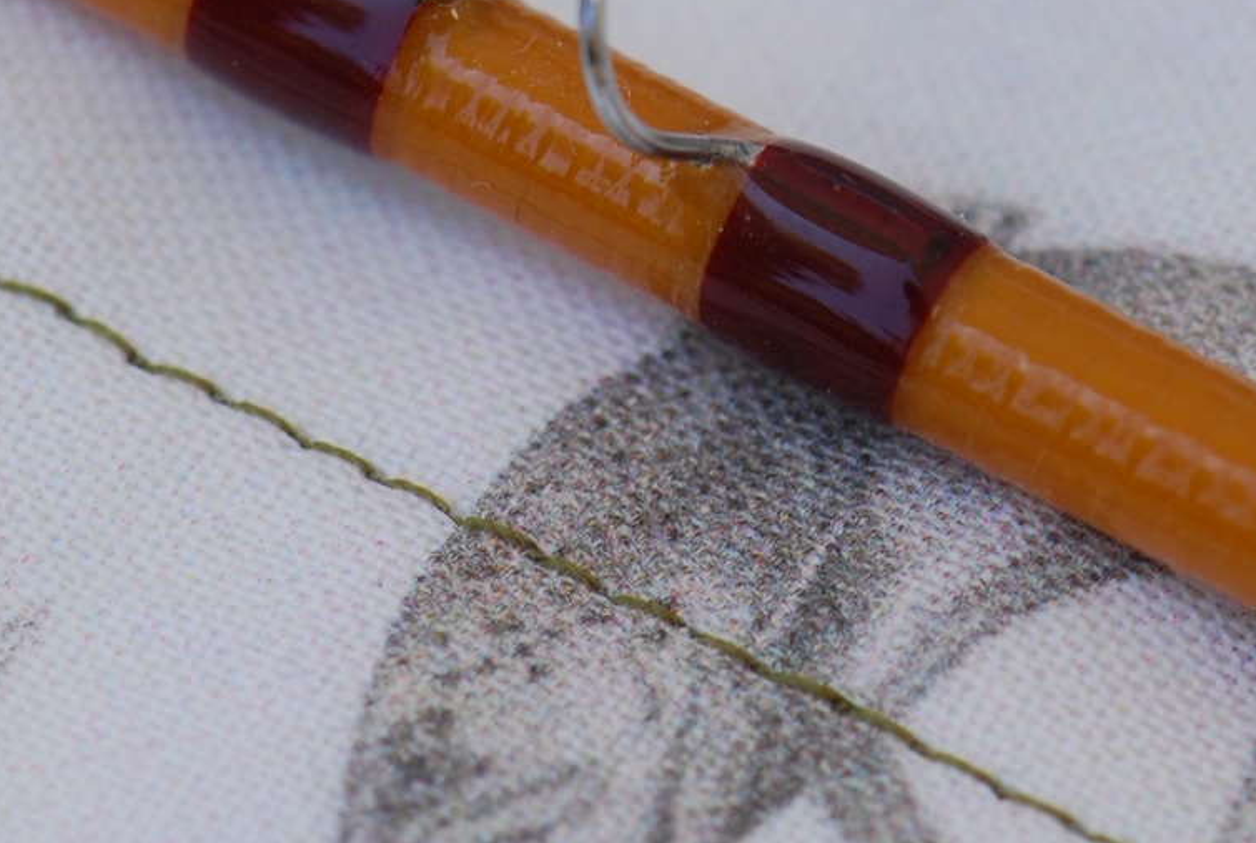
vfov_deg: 4.6
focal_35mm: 302
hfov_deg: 6.8
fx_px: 10558
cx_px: 584
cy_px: 110
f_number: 8
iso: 400
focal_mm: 105
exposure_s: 1/250
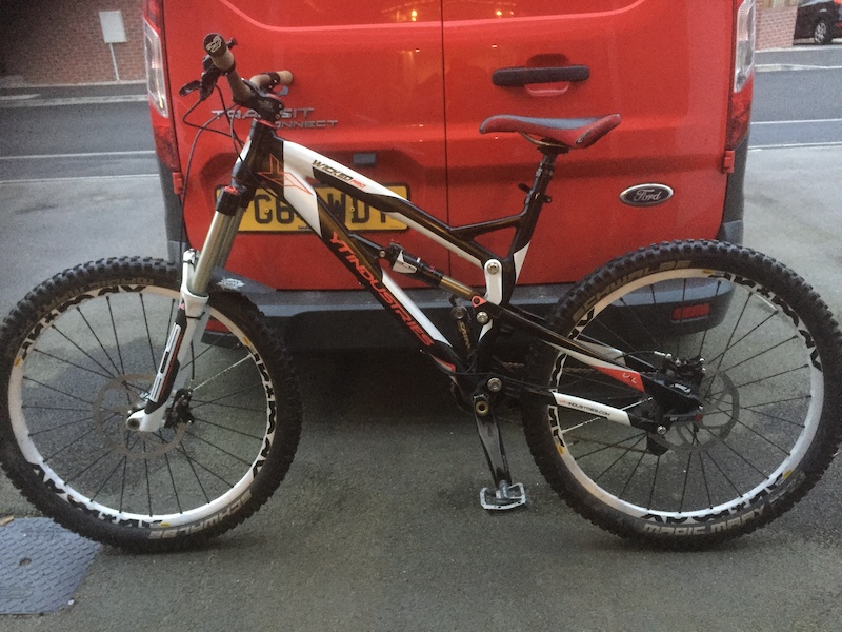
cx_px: 421
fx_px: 705
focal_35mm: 29
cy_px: 316
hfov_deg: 61.7
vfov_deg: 48.2
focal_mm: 4.15
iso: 500
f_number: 2.2
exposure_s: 1/17
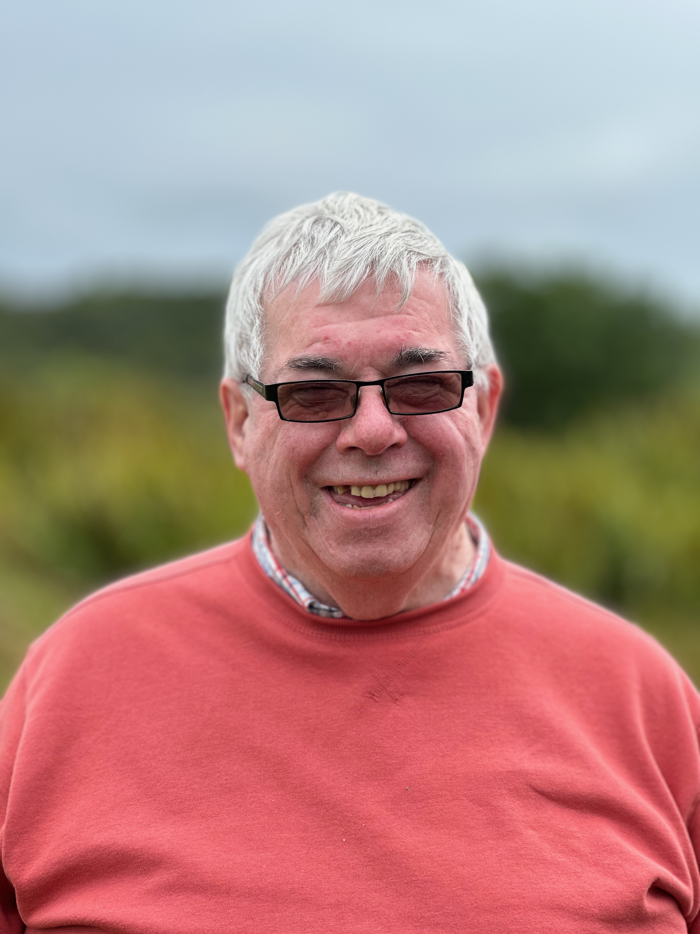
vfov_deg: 25.3
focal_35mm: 77
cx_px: 350
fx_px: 2076
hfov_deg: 19.1
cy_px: 467
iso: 20
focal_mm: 9
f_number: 2.8
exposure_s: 1/149
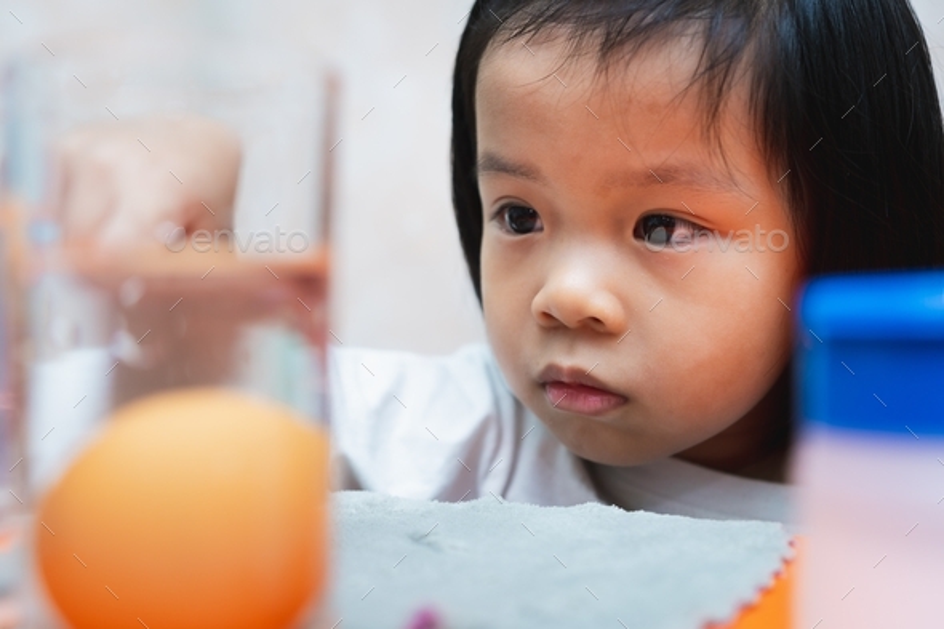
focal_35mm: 52
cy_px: 314
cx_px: 472
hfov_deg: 37.9
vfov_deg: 25.7
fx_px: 1376
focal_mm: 35
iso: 100
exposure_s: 1/200
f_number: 2.5
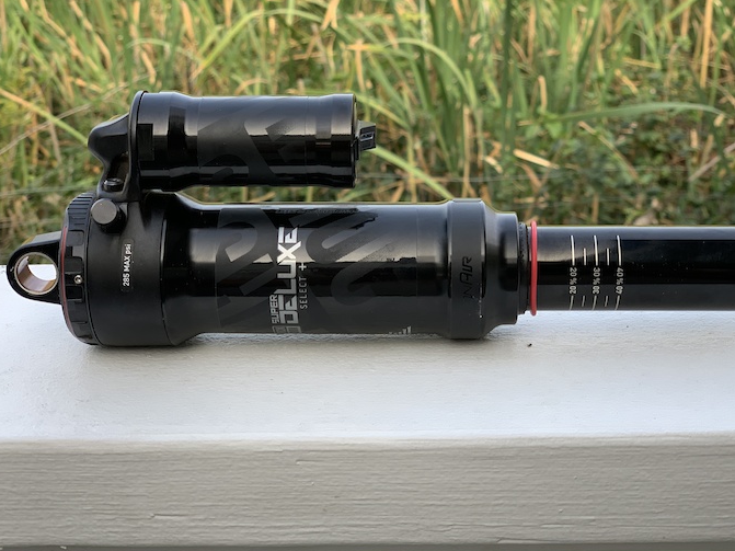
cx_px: 390
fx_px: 1316
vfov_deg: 23.6
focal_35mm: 62
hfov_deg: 31.2
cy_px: 240
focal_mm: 6
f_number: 2.4
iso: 25
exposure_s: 1/122
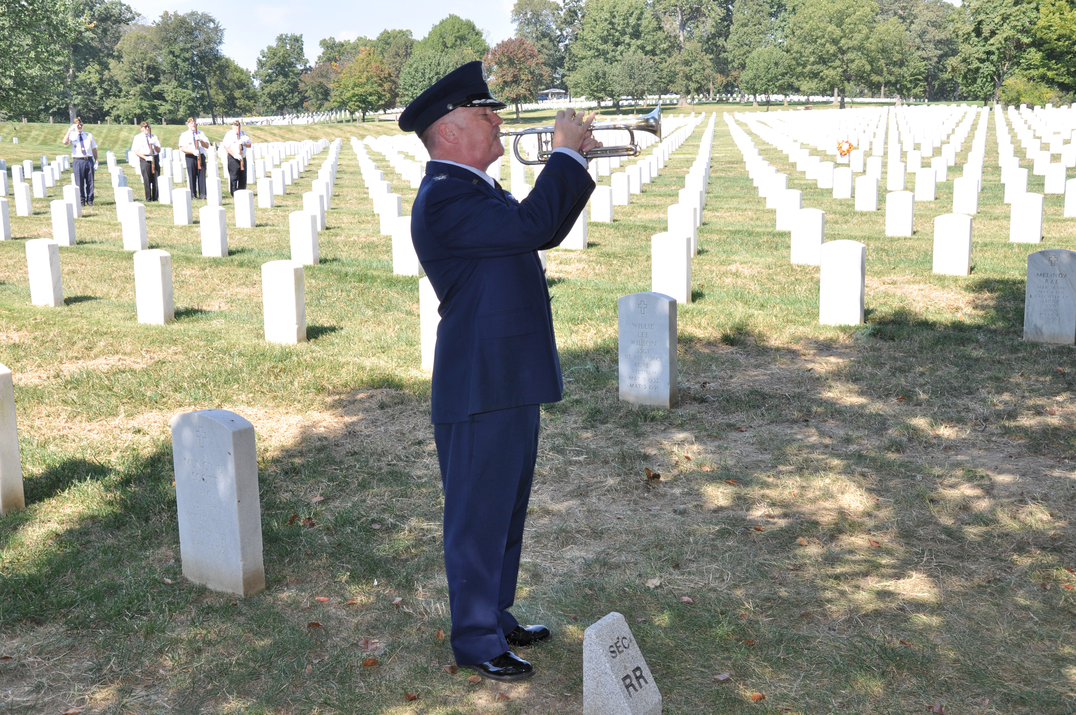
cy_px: 358
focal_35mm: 38
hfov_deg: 51.3
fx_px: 1119
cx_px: 538
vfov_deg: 35.4
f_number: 9
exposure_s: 1/200
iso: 200
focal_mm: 25
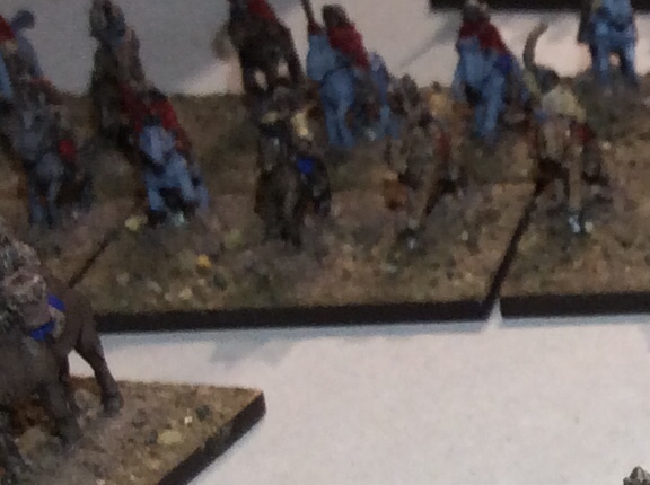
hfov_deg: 12.8
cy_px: 711
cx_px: 1065
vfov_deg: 10.0
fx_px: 2699
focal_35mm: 144
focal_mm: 3.3
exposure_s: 1/33
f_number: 2.4
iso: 40
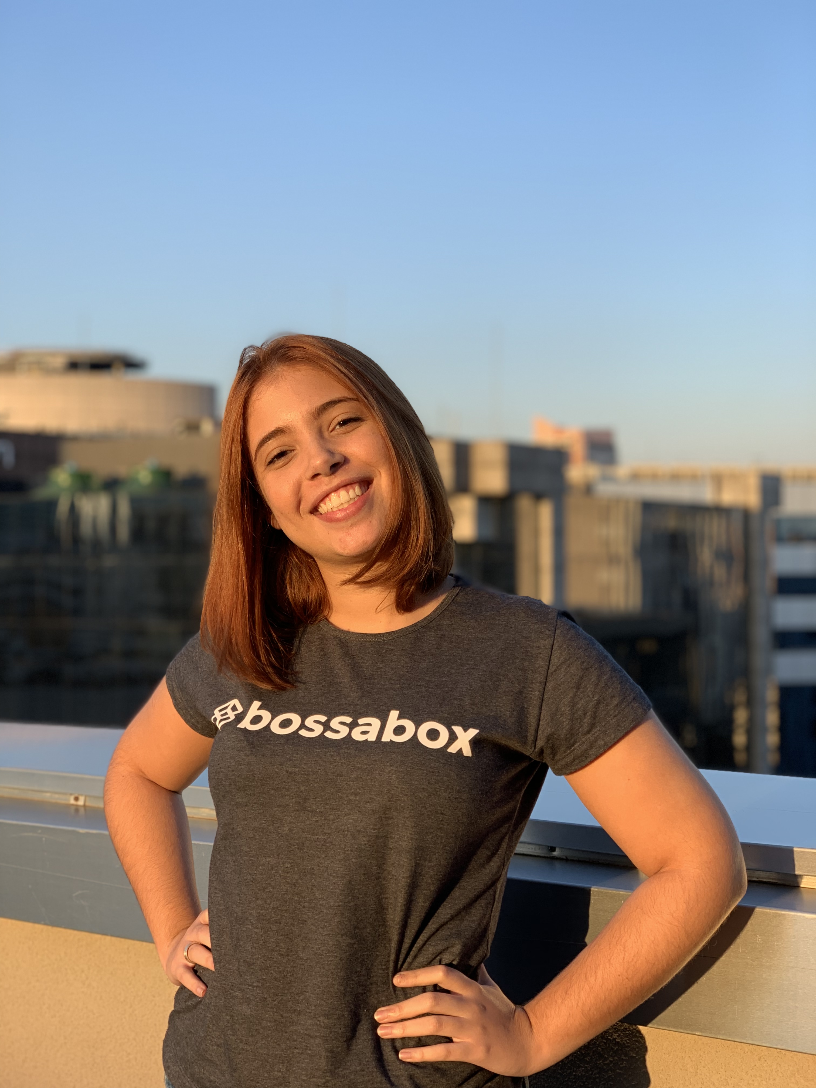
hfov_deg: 28.0
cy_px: 544
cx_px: 408
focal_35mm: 52
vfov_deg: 36.8
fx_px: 1634
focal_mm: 6
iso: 16
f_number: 2.4
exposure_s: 1/220
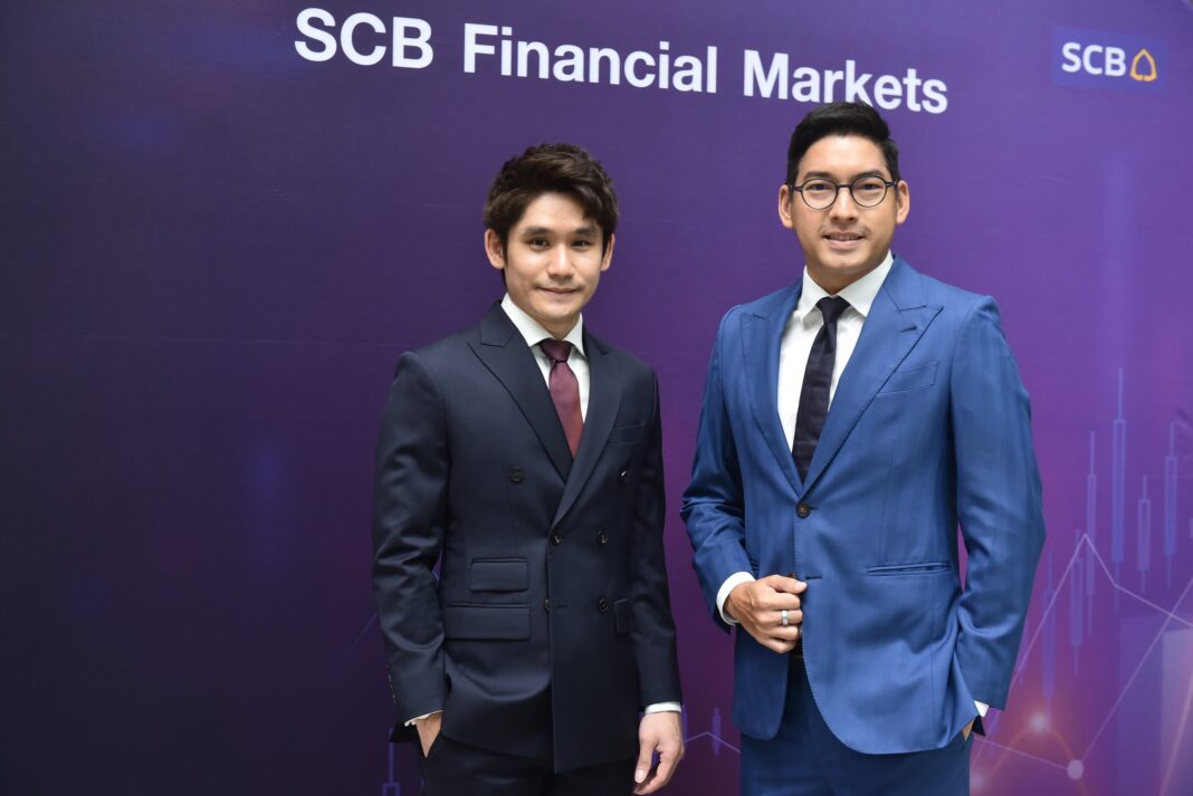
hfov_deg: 39.6
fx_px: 1658
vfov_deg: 27.0
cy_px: 398
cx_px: 596
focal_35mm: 50
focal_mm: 50
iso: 1250
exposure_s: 1/100
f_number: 4
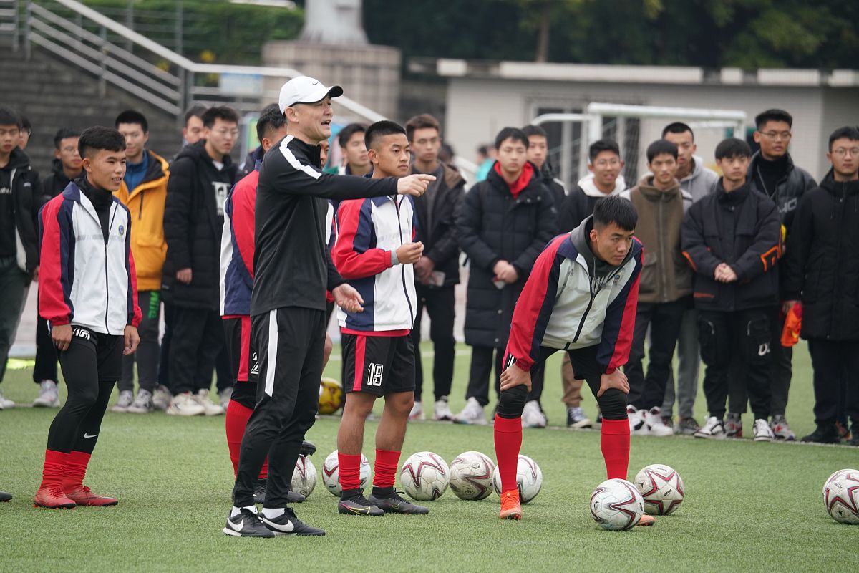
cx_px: 430
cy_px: 286
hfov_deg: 5.7
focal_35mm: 364
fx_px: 8690
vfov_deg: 3.8
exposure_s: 1/500
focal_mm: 364.2
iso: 1000
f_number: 6.3
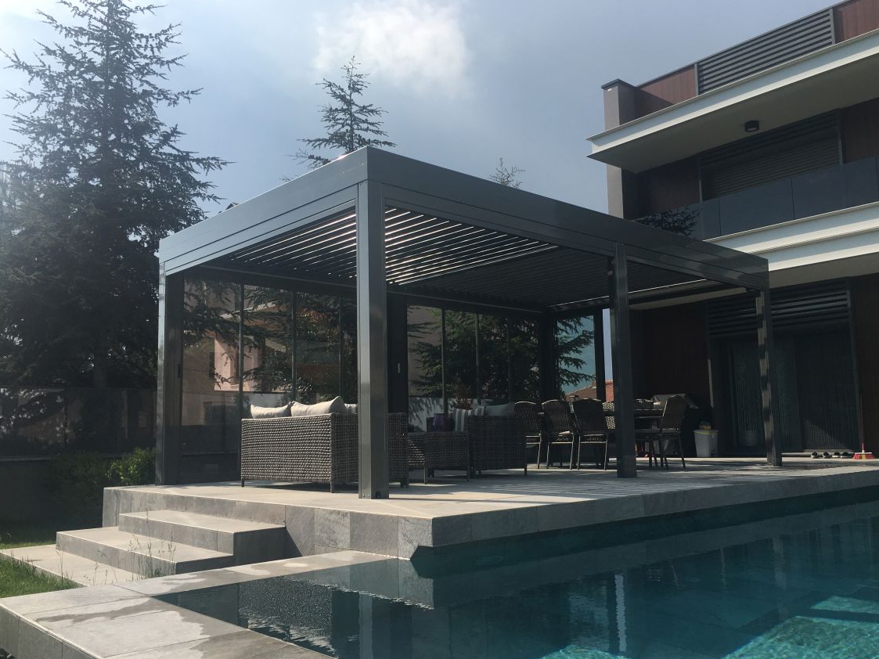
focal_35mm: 31
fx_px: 787
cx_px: 464
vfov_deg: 45.4
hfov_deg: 58.3
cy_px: 344
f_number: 2.2
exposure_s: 1/2024
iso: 25
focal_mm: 4.15
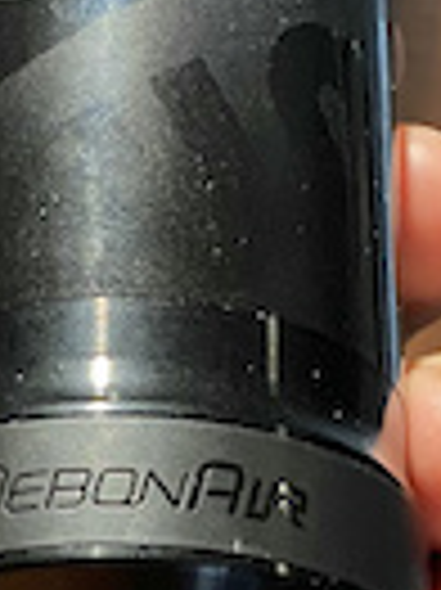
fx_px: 2705
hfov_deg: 9.3
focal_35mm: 159
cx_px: 212
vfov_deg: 12.3
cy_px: 549
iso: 125
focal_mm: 4.25
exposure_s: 1/60
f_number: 1.8
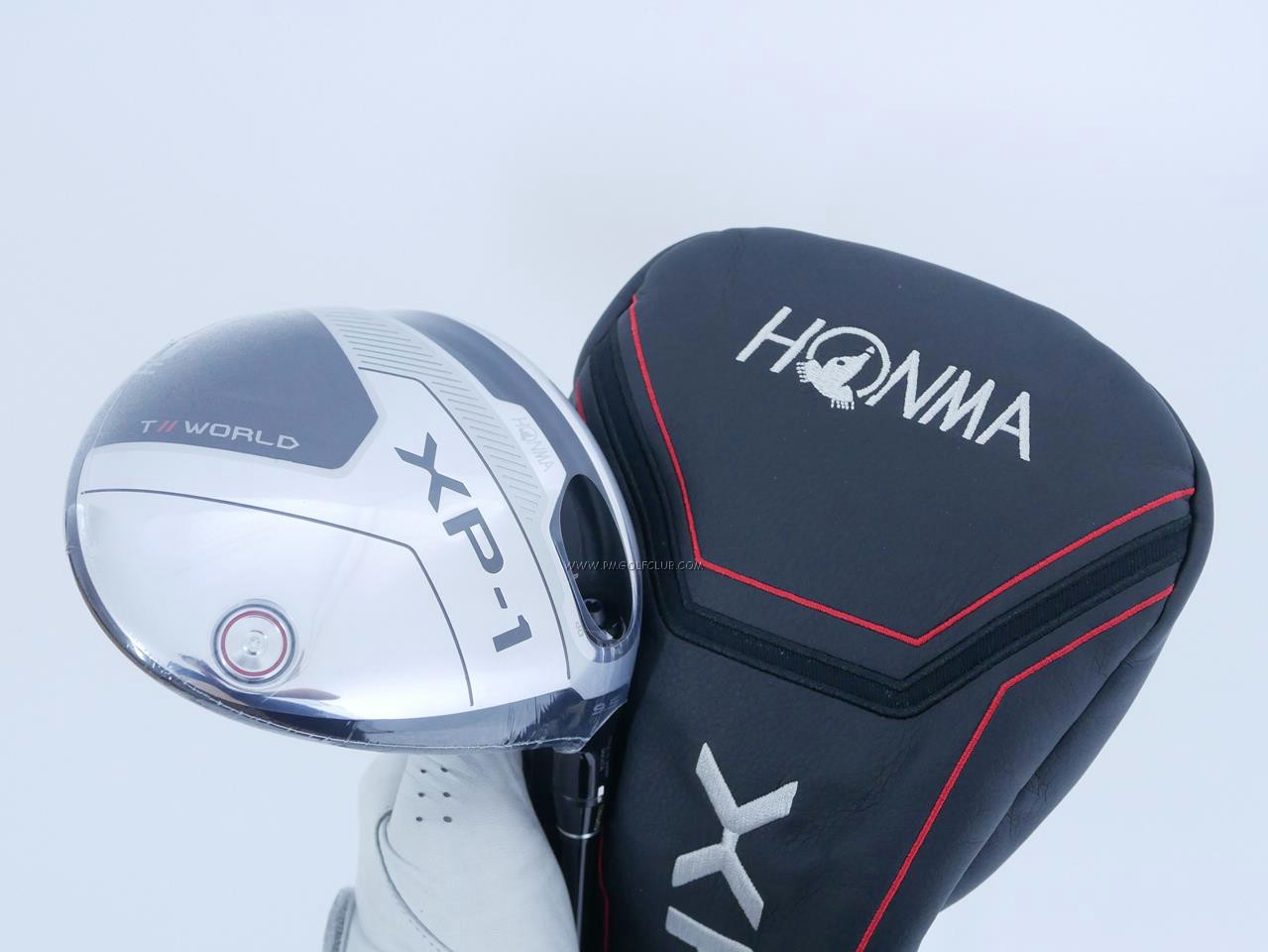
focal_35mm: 50
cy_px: 476
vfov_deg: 29.1
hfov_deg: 38.2
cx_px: 634
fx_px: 1832
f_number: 4.5
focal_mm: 25
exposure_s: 1/60
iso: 1600
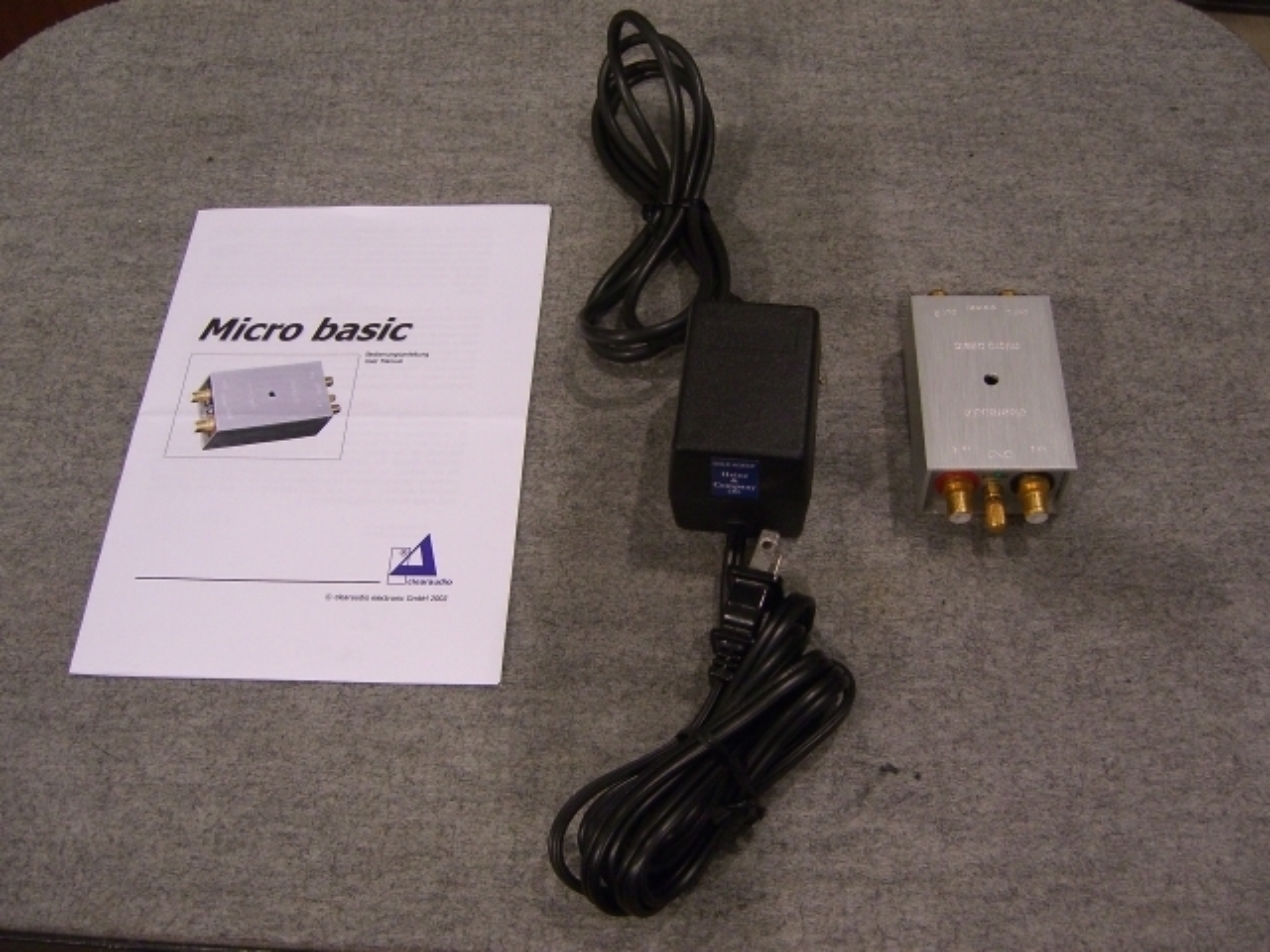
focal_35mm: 38
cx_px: 635
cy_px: 476
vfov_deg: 37.7
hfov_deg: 49.0
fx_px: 1394
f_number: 2.8
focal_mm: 7.9
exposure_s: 1/60
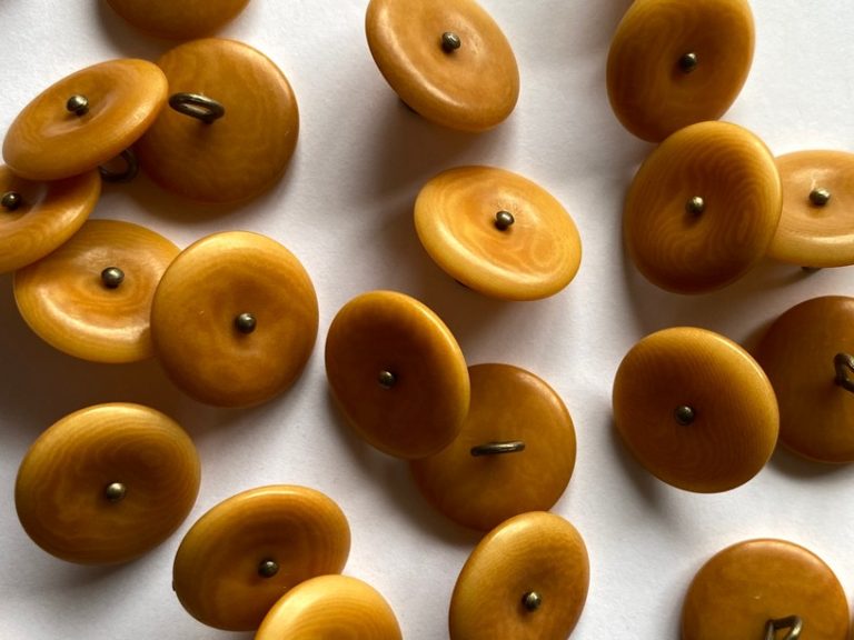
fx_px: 641
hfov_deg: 67.3
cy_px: 320
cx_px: 427
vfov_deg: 53.1
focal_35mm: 26
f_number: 1.8
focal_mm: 4.25
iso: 125
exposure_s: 1/121
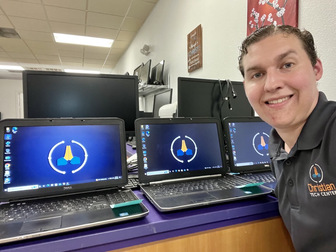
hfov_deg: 73.9
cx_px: 168
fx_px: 223
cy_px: 126
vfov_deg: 58.9
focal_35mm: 23
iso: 320
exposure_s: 1/30
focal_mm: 2.71
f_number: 2.2
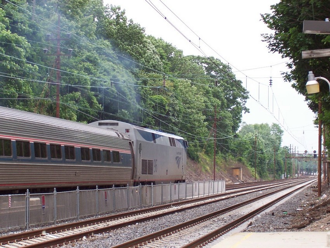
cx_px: 165
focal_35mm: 111
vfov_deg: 13.3
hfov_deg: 17.7
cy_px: 124
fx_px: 1058
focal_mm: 16.8
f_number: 4.8
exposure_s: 1/180
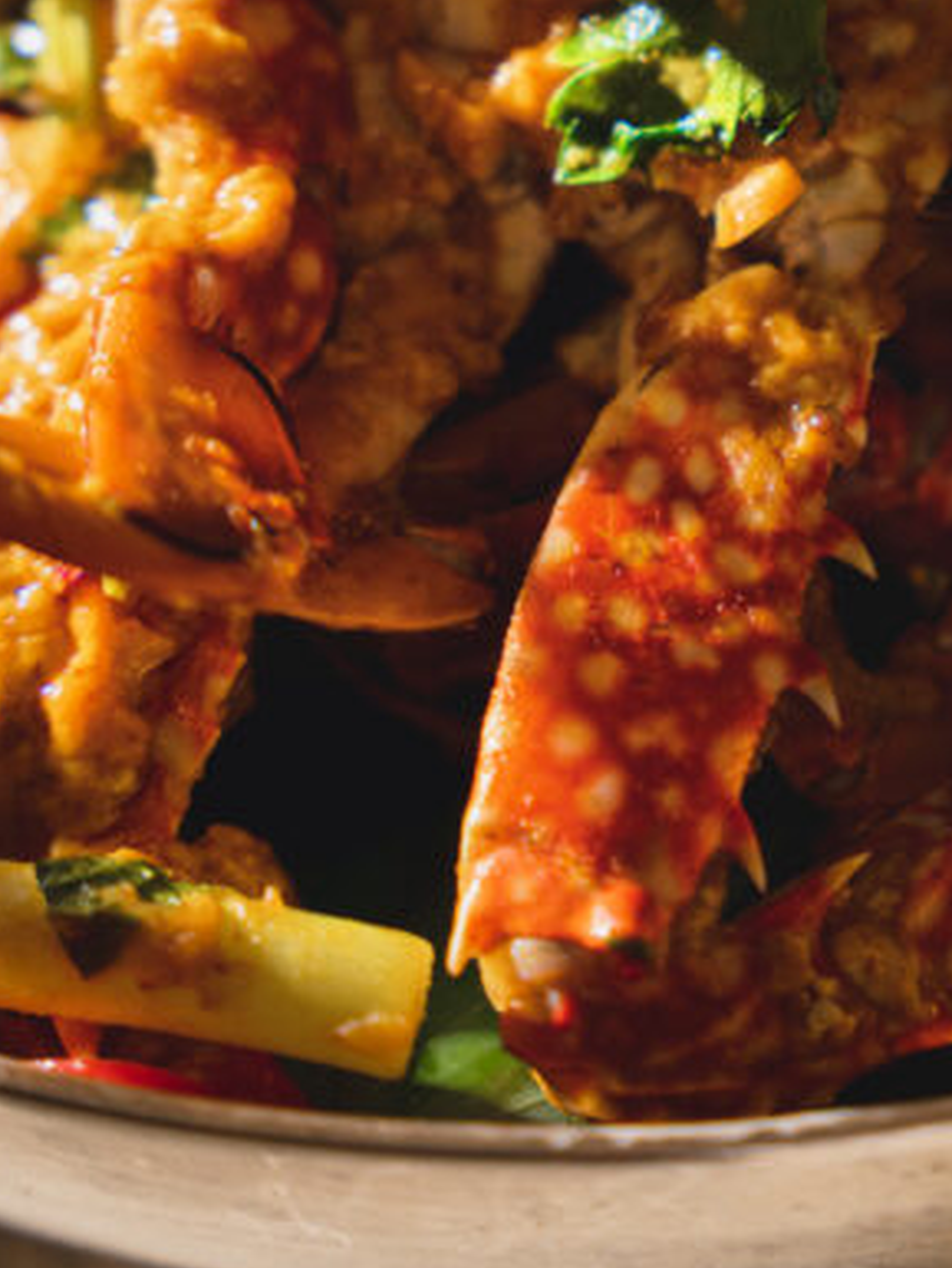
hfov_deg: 8.3
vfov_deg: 11.0
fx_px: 6560
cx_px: 924
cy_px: 89
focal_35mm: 179
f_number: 2.8
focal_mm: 70
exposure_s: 1/160
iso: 100
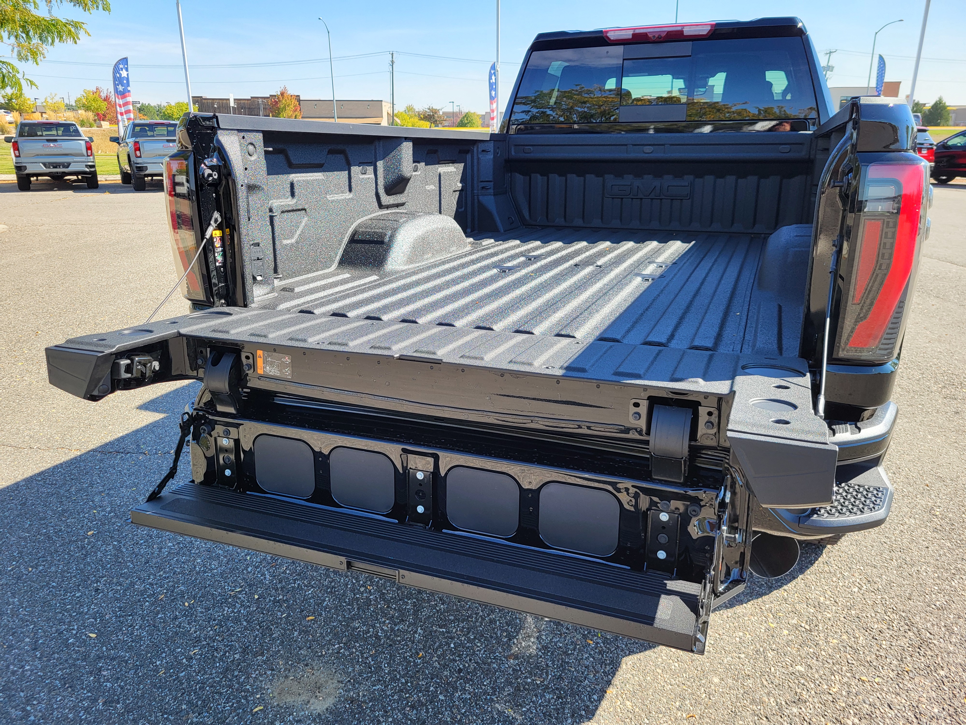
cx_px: 483
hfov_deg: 67.3
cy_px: 362
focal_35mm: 26
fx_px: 726
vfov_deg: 53.1
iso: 40
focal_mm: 5.4
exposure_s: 1/612
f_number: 1.8
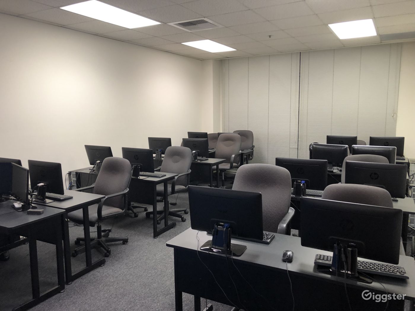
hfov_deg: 63.4
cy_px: 156
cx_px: 208
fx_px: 336
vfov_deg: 49.7
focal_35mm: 28
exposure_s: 1/20
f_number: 1.8
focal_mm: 3.99
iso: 40
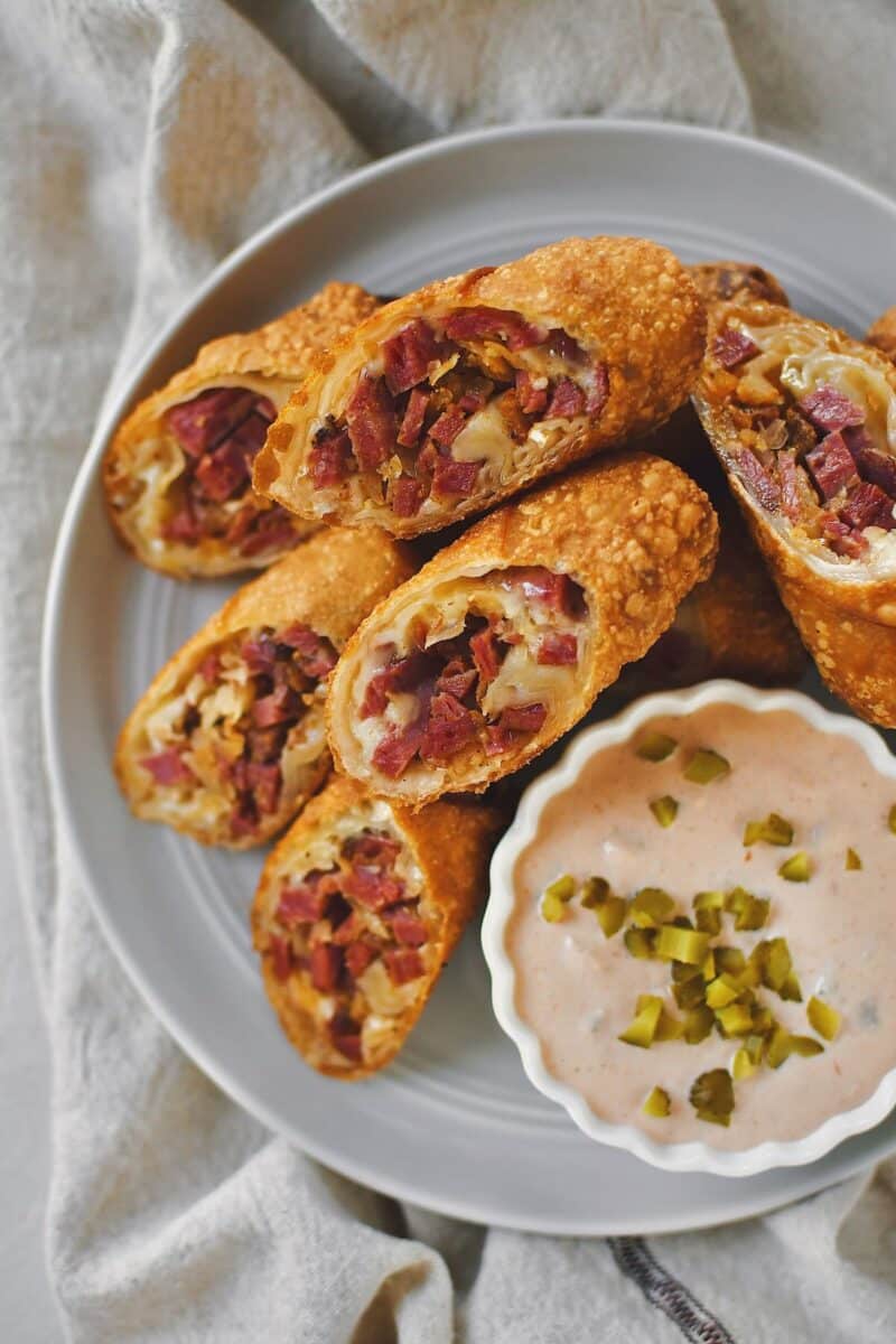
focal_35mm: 52
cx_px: 448
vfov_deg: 38.2
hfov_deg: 26.0
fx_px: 1941
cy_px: 672
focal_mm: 35
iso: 800
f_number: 2.8
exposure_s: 1/320
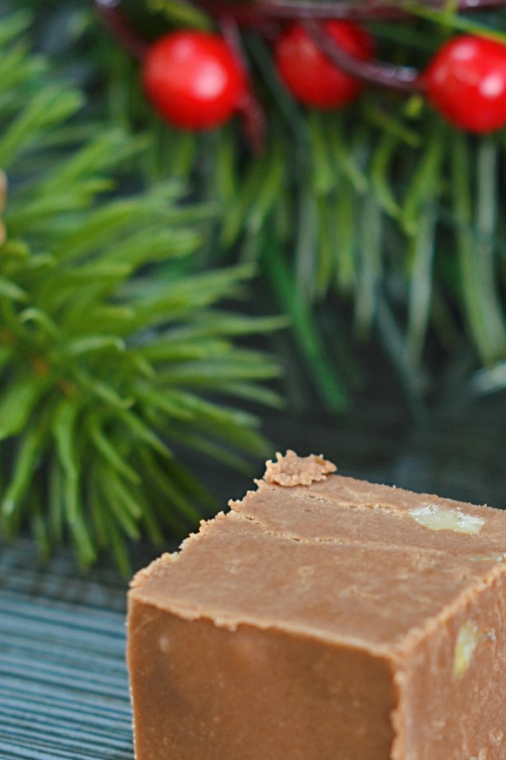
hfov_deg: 8.2
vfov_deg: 12.4
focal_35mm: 165
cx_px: 749
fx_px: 3478
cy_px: 541
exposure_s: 1/4
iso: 100
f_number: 4.5
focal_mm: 50
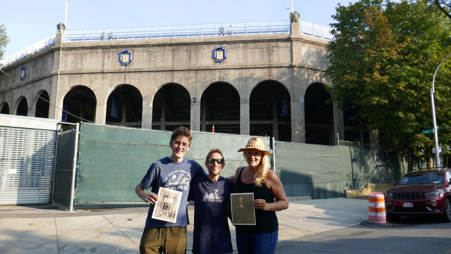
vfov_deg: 42.9
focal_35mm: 27
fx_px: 323
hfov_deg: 69.8
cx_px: 220
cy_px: 132
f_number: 3.5
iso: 125
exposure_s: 1/400
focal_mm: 9.1
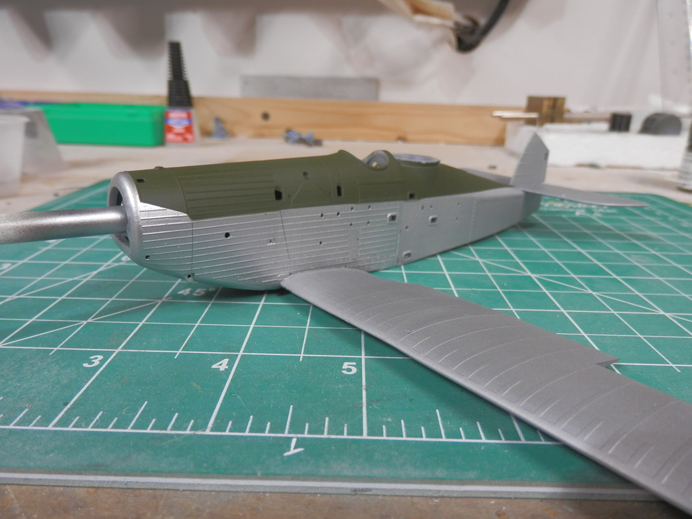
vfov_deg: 54.9
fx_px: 500
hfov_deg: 69.4
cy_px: 260
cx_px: 346
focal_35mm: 25
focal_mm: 4.5
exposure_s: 1/30
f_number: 3
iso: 80
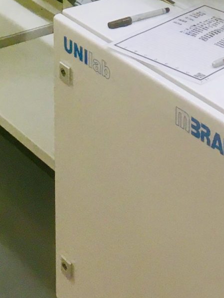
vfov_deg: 14.4
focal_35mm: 124
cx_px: 104
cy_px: -201
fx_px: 1070
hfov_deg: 11.9
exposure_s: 1/30
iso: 25
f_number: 2.2
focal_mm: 4.15
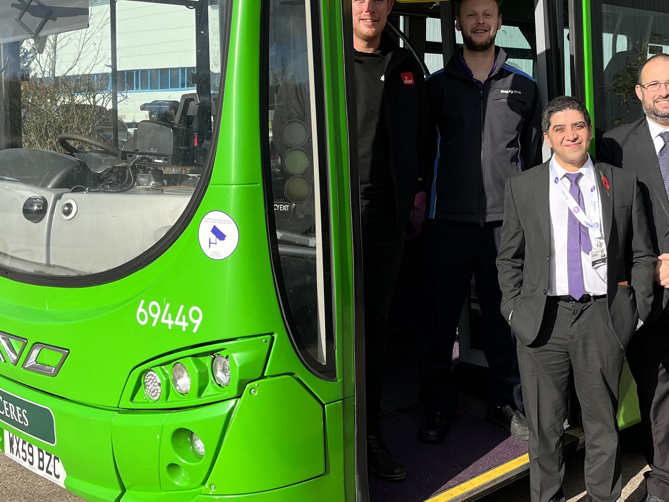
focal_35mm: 47
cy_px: 164
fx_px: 908
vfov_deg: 30.6
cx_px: 404
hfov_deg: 40.2
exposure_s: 1/2268
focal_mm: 5.1
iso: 50
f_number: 1.6
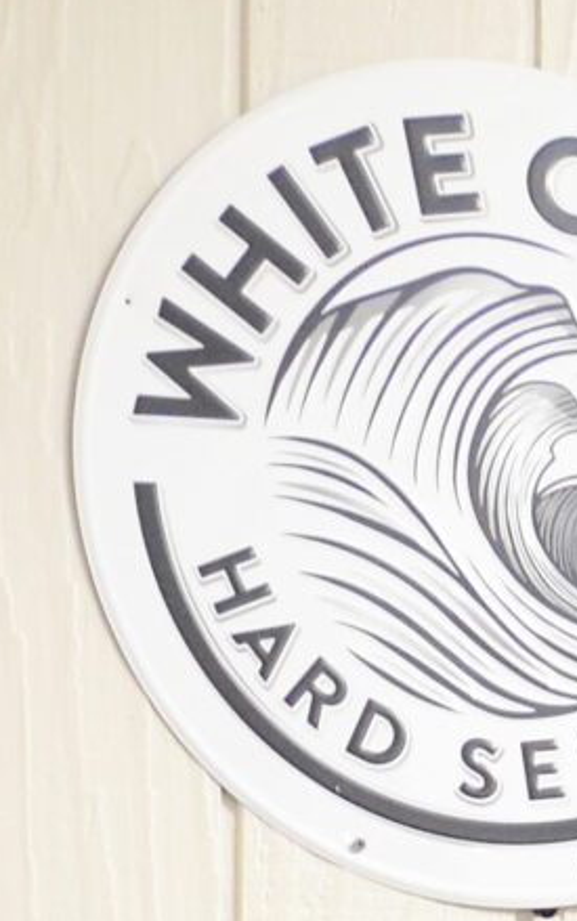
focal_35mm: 160
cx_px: 722
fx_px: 4019
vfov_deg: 11.0
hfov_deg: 8.1
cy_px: 2239
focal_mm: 18
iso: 1600
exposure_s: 1/60
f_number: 3.5
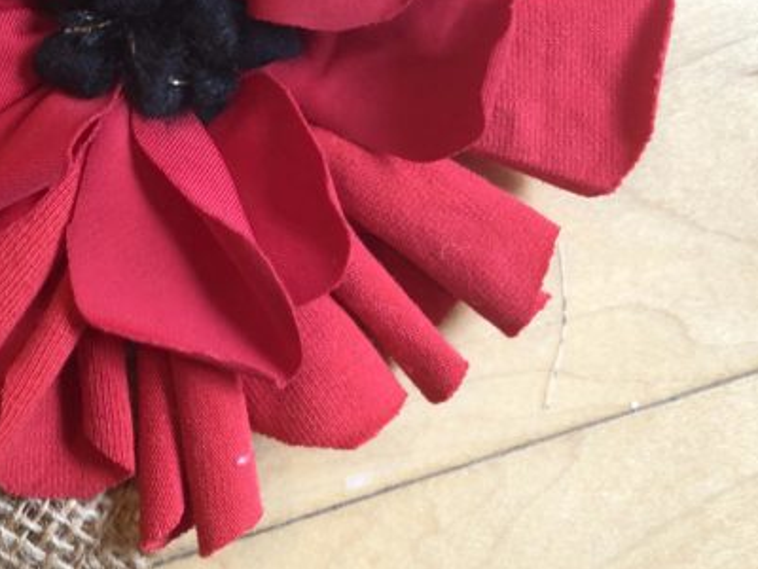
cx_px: 78
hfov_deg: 29.5
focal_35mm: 63
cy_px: -20
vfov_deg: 22.3
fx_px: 1380
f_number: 1.8
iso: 40
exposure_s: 1/17
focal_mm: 3.99
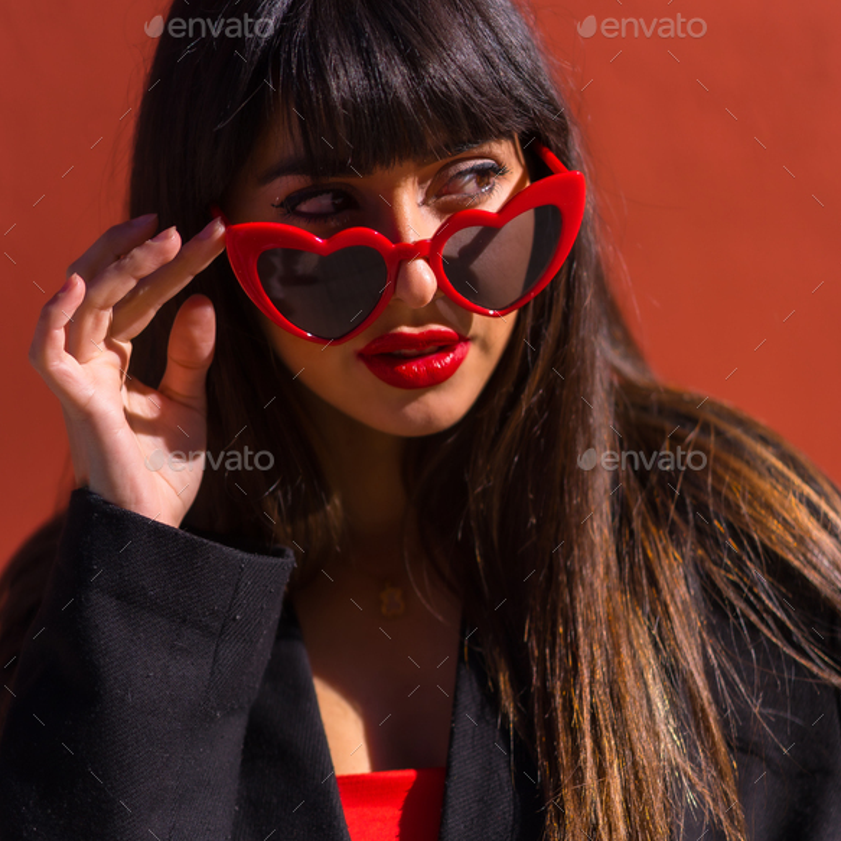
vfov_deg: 24.3
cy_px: 449
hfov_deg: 24.3
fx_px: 1952
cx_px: 421
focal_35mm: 71
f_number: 1.8
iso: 100
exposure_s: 1/4000
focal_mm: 55
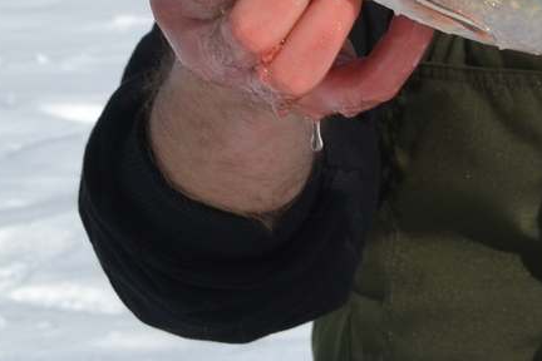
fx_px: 2996
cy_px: -338
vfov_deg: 6.7
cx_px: 774
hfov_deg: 10.1
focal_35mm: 199
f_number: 8
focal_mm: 28
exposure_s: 1/250
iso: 100
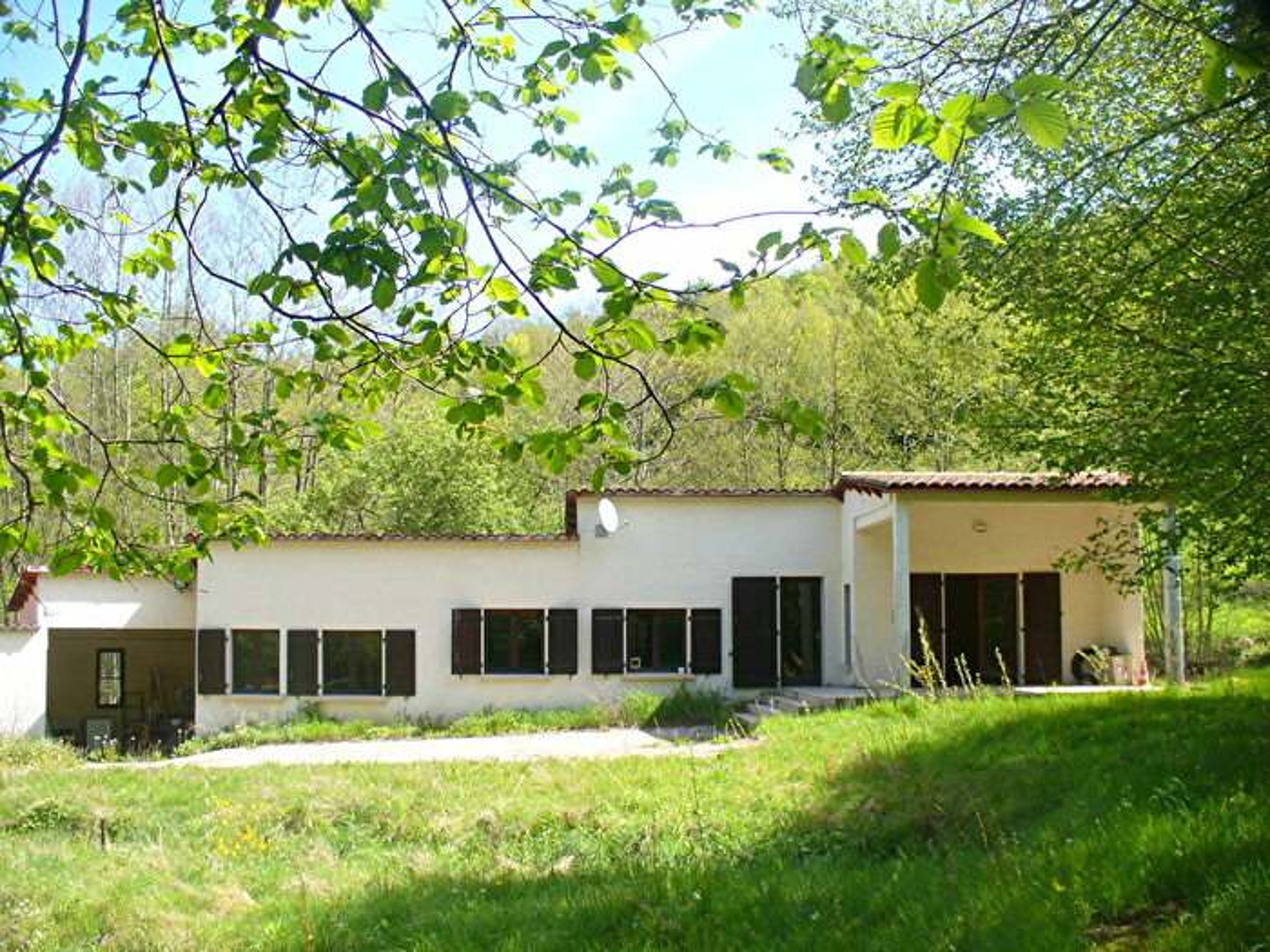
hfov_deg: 50.1
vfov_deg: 38.7
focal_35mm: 37
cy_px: 476
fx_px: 1357
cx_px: 635
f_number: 2.8
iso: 80
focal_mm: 6.1
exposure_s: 1/320
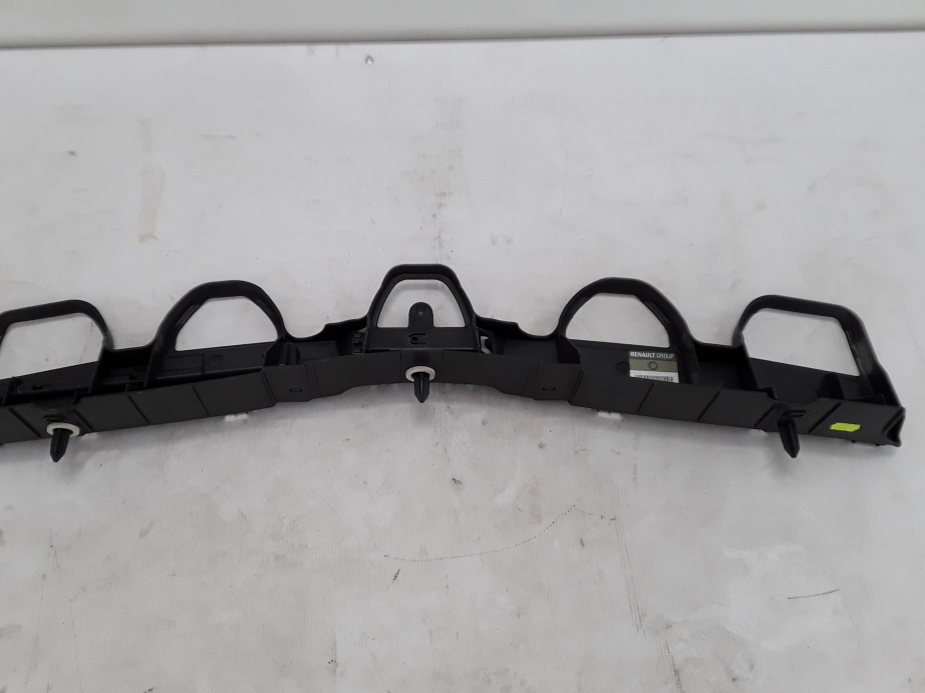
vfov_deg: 46.8
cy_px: 355
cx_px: 421
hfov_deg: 59.9
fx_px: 801
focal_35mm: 30
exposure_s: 1/33
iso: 50
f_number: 1.9
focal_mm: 2.91
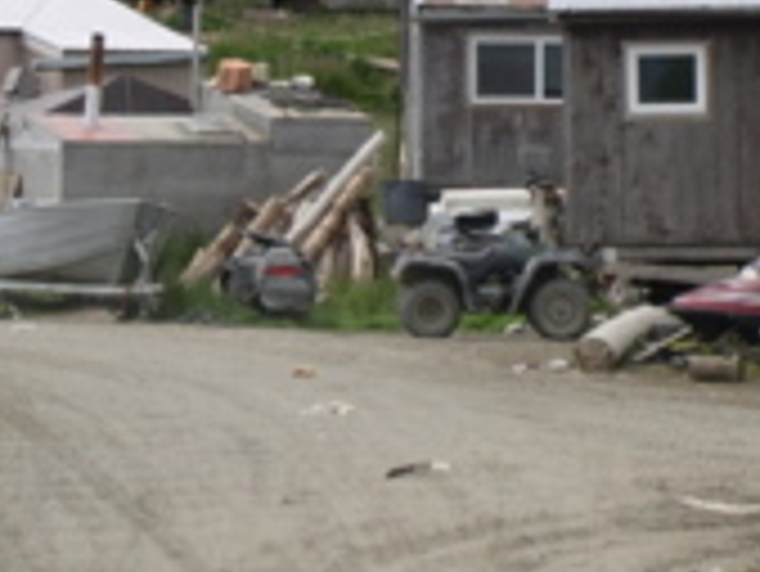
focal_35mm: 83
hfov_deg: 23.5
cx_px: 319
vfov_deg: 17.5
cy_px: 23
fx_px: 1824
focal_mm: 5.8
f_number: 2.6
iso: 50
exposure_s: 1/250
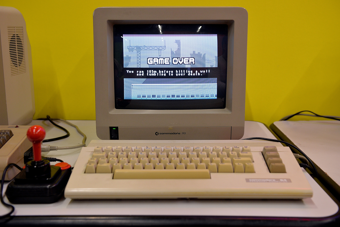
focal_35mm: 44
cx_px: 170
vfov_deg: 30.5
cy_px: 114
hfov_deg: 44.5
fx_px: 416
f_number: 4.5
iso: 1600
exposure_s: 1/80
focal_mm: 44
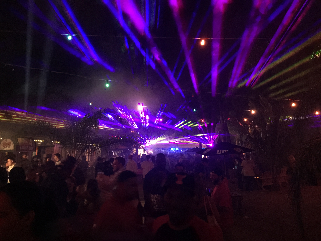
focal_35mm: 29
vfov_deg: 48.2
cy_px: 120
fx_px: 269
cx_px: 160
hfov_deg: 61.7
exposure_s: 1/4
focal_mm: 4.15
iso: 250
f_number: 2.2
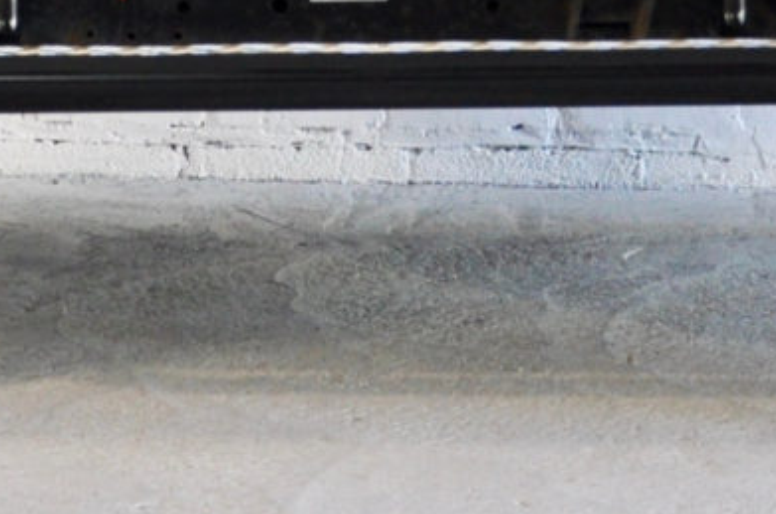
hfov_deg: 11.9
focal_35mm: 173
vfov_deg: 7.8
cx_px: 468
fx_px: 3721
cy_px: -149
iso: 640
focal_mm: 22
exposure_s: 1/60
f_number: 4
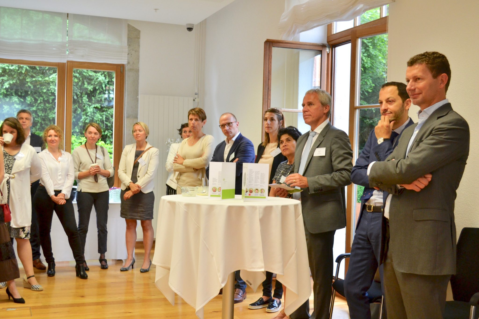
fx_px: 579
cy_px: 160
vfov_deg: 30.8
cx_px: 240
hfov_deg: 45.0
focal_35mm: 44
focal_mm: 29
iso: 400
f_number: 4.8
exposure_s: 1/100
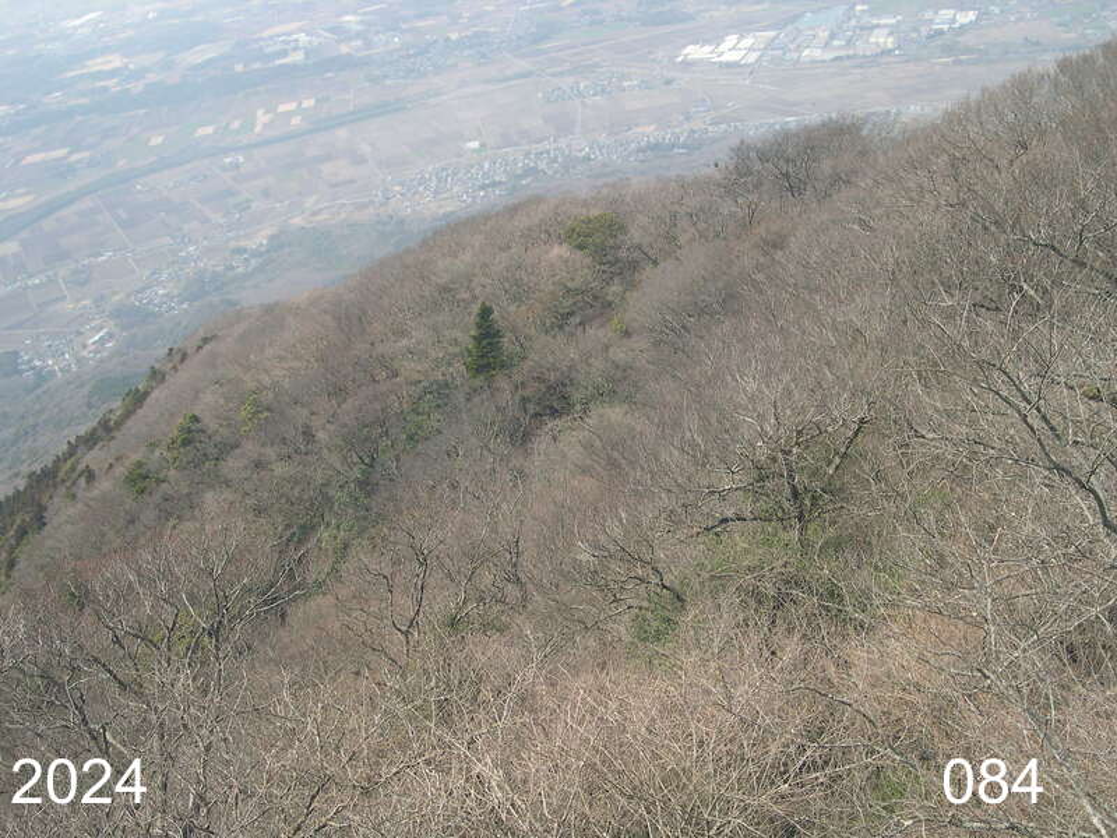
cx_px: 558
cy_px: 419
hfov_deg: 49.0
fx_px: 1226
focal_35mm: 38
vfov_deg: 37.7
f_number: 7.6
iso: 100
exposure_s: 1/122
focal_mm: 8
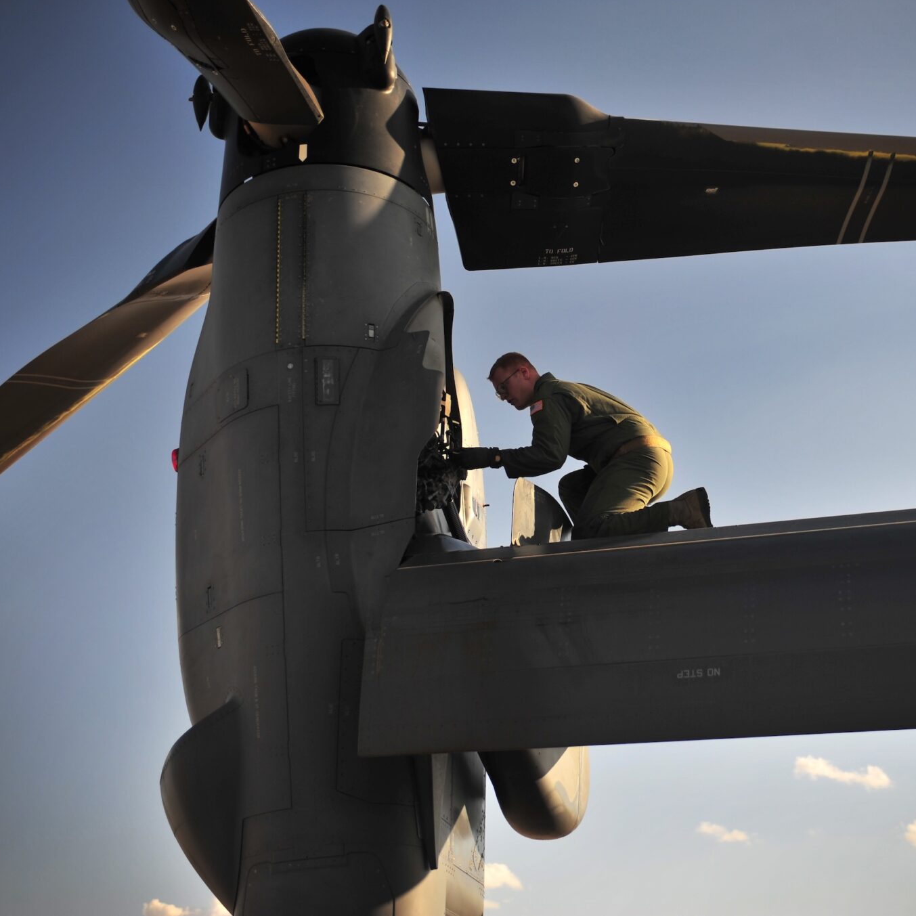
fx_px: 1617
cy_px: 455
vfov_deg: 31.6
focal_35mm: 54
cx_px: 607
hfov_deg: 31.4
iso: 200
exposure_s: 1/4000
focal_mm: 42
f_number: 2.8
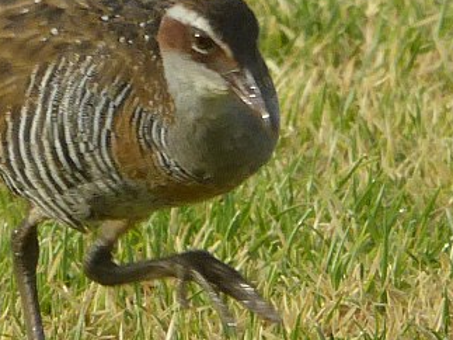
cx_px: 102
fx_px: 19439
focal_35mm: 1486
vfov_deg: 1.0
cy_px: 133
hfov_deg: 1.3
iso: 200
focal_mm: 107.5
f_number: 7.1
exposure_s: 1/320
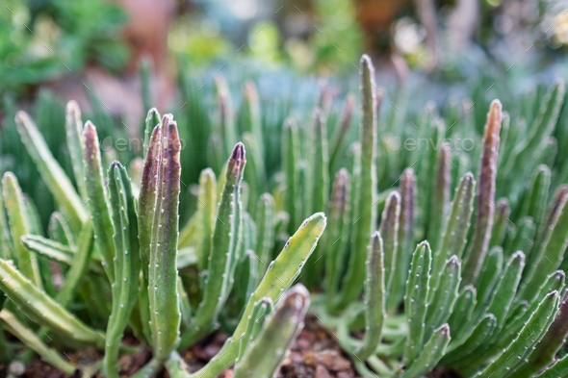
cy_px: 189
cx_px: 284
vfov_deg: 37.8
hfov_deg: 54.4
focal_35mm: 35
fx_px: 552
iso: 200
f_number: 2
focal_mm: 23
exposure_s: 1/420
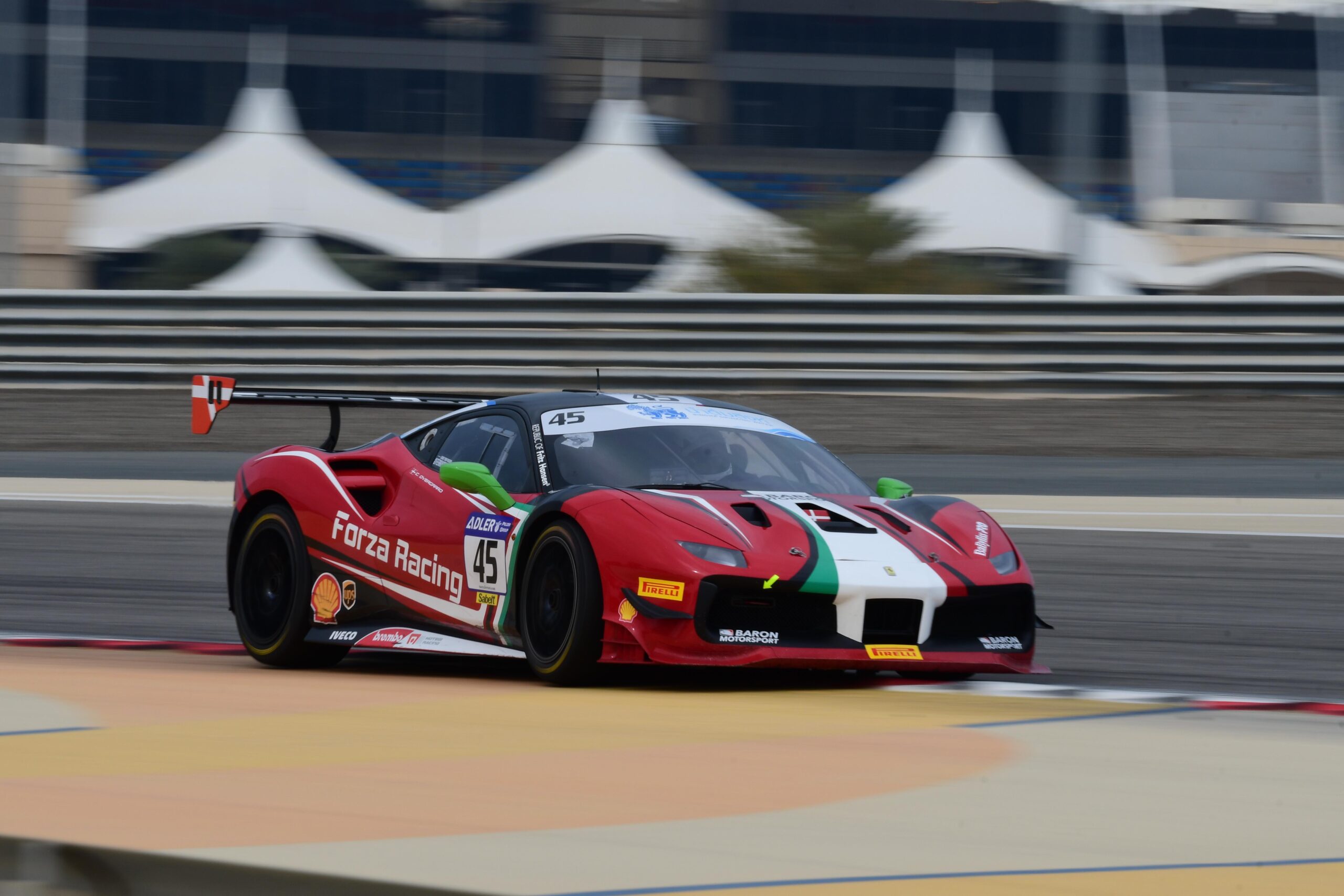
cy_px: 448
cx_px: 672
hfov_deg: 6.9
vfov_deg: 4.6
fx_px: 11200
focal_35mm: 300
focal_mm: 200
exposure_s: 1/125
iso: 250
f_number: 20
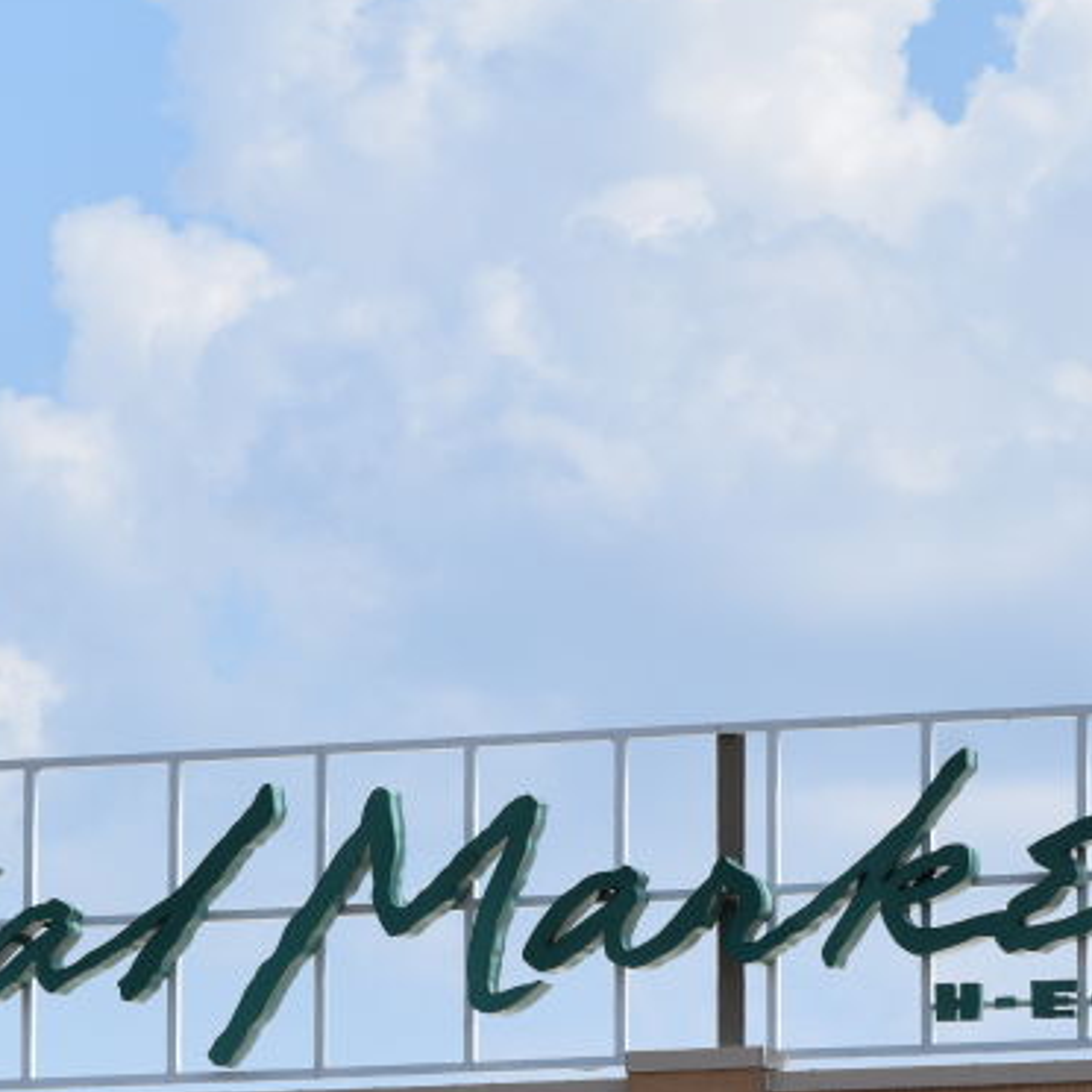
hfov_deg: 5.4
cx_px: 302
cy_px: 888
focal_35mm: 323
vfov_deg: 5.4
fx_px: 11528
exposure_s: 1/500
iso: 200
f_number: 11
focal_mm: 92
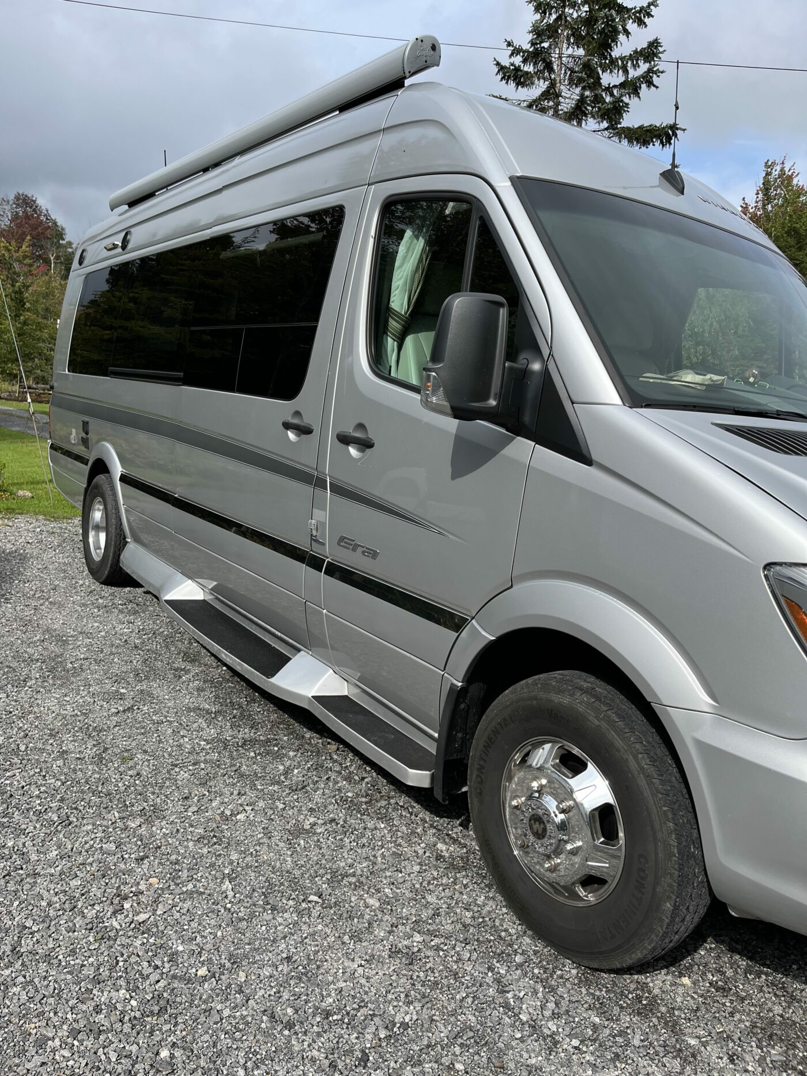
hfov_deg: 53.1
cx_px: 404
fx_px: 808
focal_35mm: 26
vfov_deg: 67.3
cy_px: 538
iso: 50
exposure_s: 1/3215
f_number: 1.6
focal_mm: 5.1
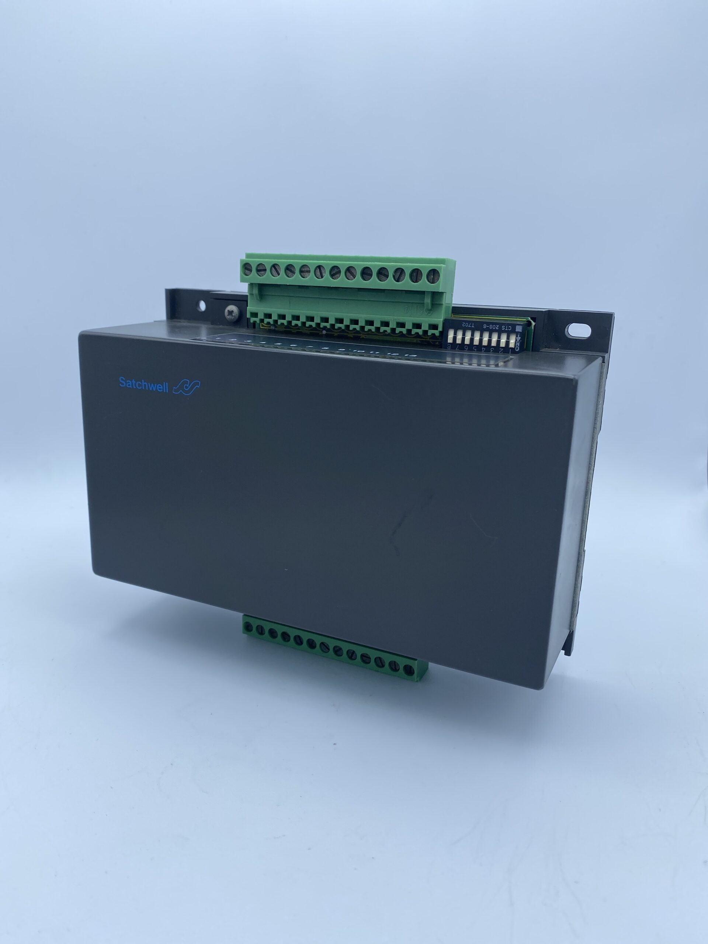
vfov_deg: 67.3
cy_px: 472
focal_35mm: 26
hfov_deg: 53.1
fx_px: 709
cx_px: 354
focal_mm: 4.25
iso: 32
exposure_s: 1/957
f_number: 1.8
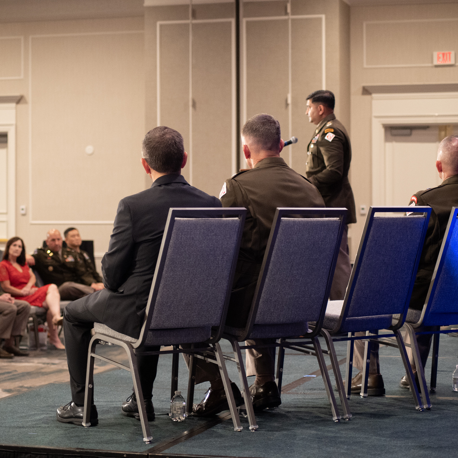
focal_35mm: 90
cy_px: 229
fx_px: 1347
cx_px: 196
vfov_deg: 19.3
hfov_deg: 19.3
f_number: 4
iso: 5000
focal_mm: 70
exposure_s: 1/125
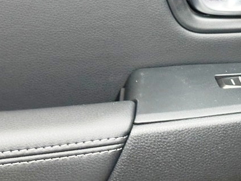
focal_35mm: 116
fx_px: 808
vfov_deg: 12.8
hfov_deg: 16.5
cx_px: 259
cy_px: 74
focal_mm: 6.86
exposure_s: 1/30
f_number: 1.78
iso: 640
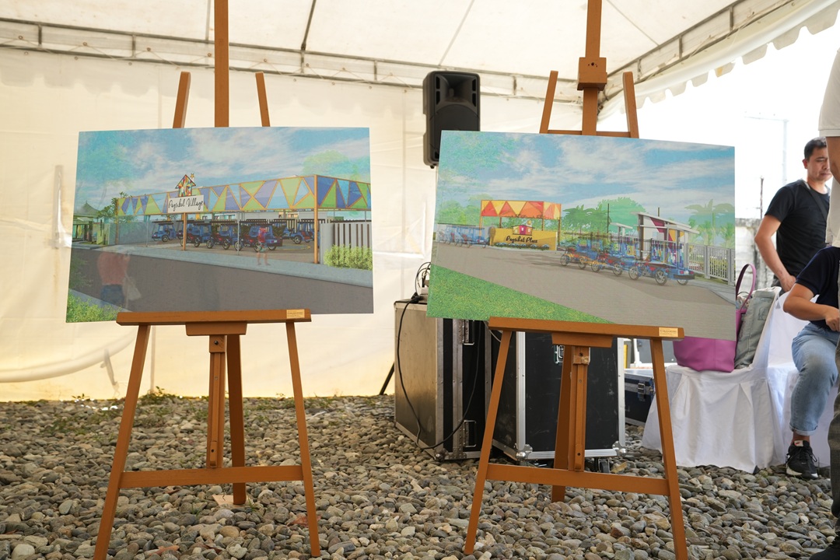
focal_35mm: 35
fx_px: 817
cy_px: 280
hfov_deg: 54.4
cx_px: 420
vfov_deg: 37.9
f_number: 4.5
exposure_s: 1/250
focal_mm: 35
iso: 320
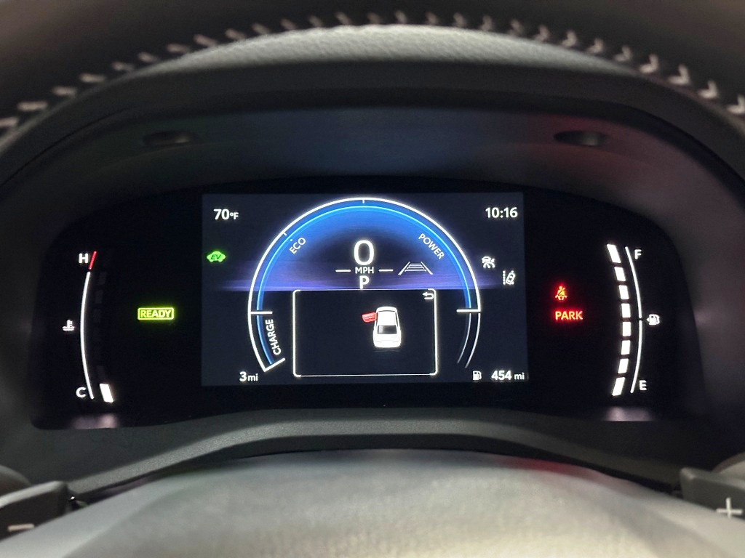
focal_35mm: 48
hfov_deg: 39.7
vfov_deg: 30.3
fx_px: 1033
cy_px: 279
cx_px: 372
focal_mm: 6.86
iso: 640
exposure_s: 1/24
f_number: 1.78
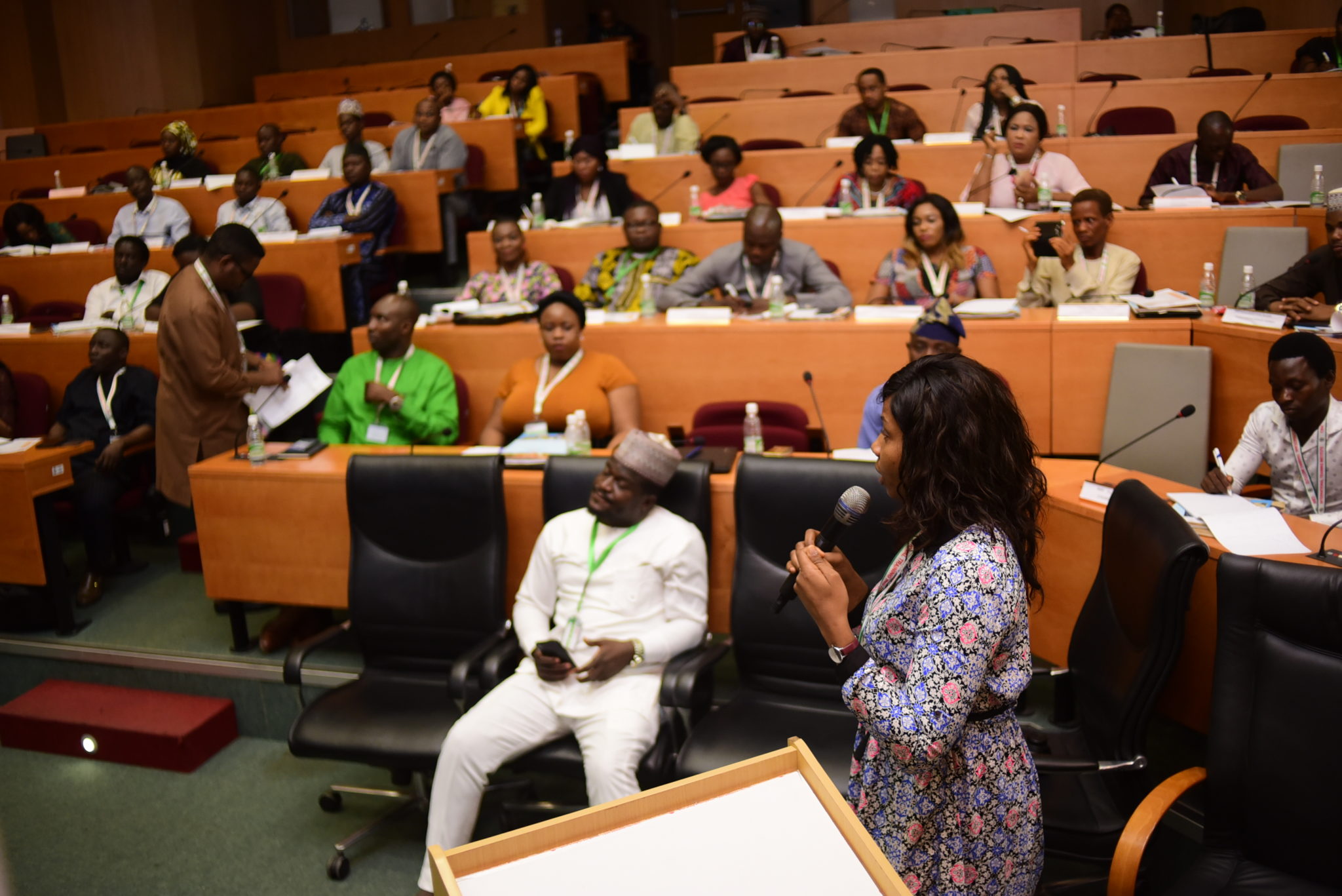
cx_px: 671
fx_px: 1305
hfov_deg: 54.4
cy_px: 448
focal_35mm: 35
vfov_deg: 37.9
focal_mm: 35
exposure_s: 1/100
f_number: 2
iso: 2000
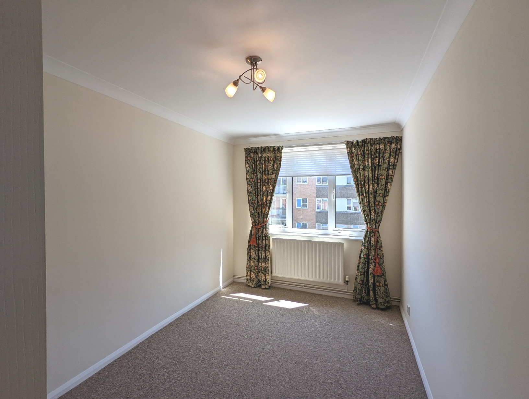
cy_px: 200
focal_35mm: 16
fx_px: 245
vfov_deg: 78.3
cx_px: 264
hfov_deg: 94.4
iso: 50
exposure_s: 1/347
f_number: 2.2
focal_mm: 2.35
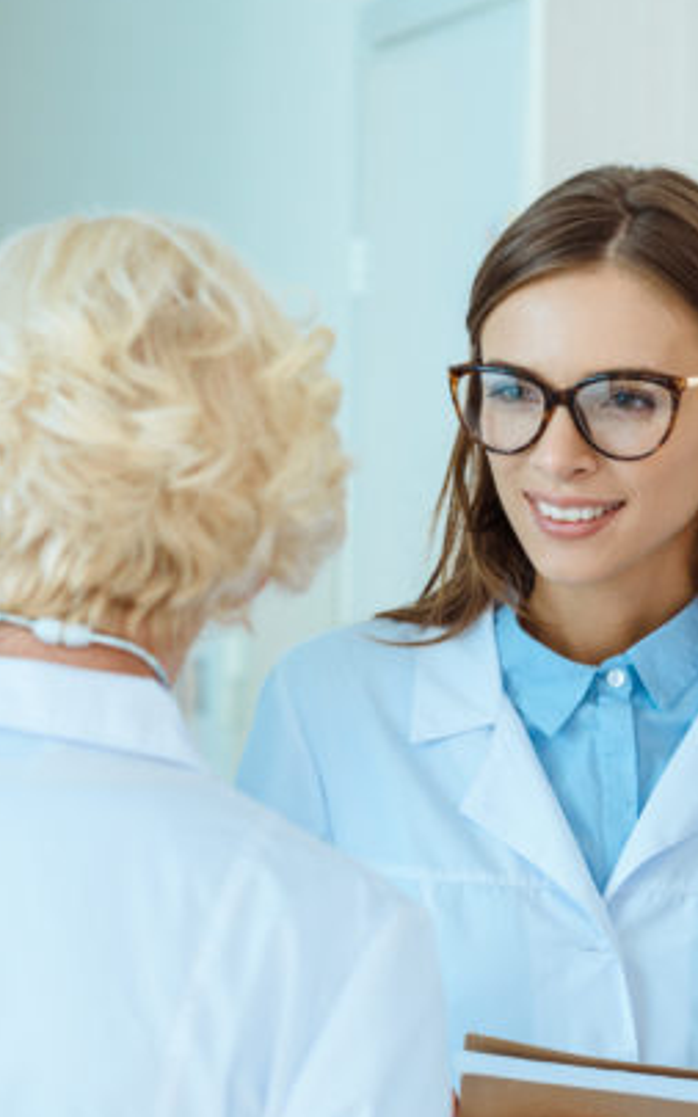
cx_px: 375
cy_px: 768
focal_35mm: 219
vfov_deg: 9.6
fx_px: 6668
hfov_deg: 6.0
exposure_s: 1/160
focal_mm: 85
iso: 320
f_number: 4
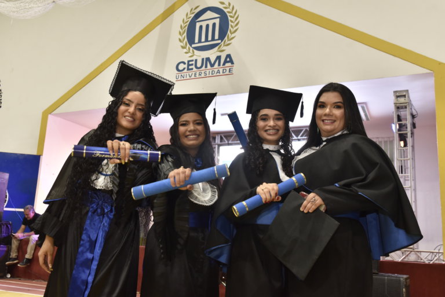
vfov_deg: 37.9
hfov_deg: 54.4
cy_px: 148
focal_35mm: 35
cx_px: 222
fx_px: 433
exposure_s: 1/100
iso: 1600
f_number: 5.6
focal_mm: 35
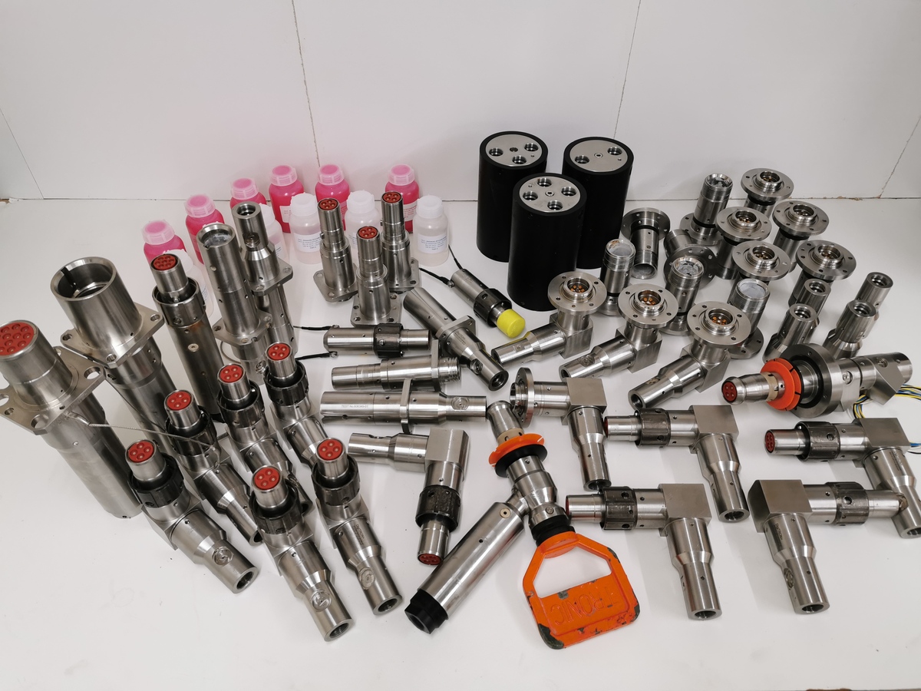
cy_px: 346
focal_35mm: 27
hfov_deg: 65.3
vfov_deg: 51.4
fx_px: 718
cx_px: 460
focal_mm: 5.56
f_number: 1.6
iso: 100
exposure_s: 1/60
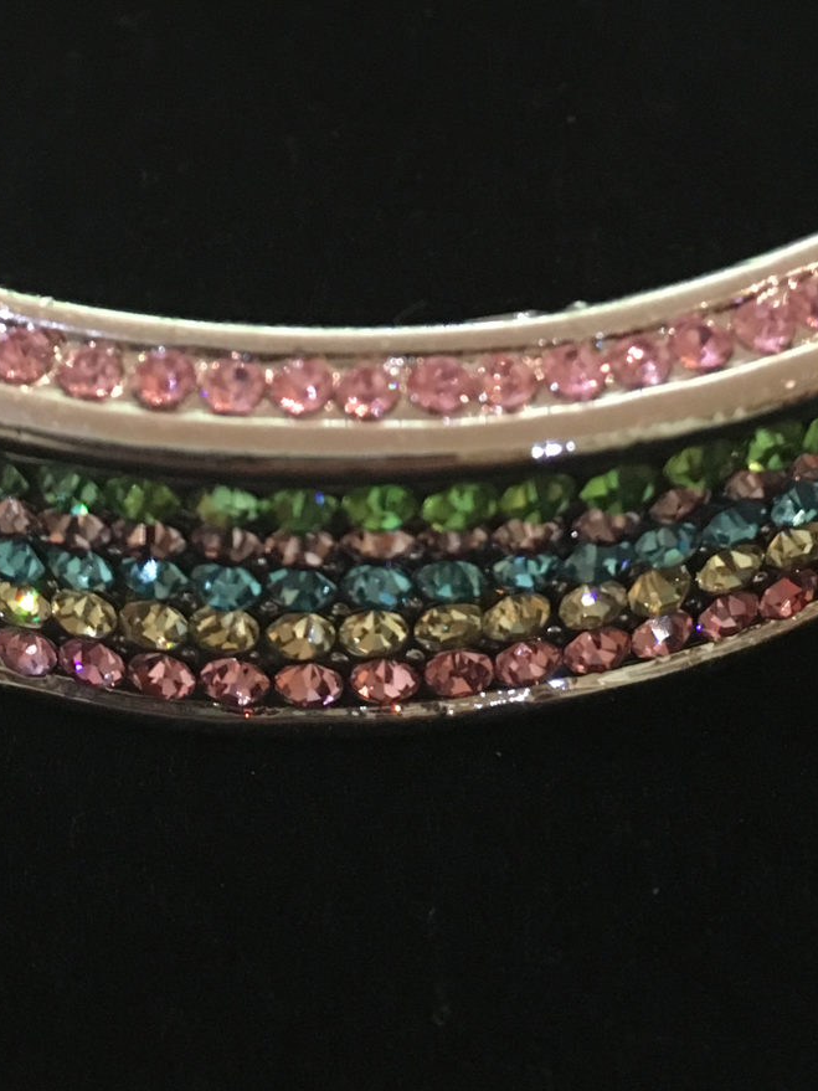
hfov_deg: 22.2
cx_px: 361
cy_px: 129
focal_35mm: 66
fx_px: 2080
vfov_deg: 28.4
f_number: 2.2
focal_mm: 4.15
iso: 500
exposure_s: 1/33
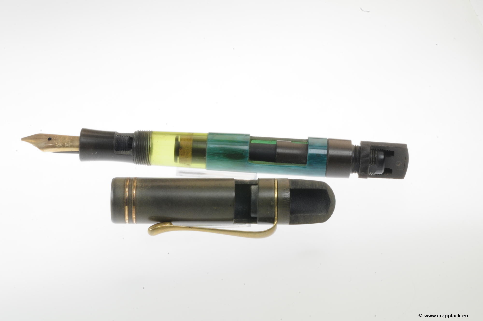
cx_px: 242
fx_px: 1608
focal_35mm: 120
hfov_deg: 17.1
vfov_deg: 11.4
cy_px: 160
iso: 400
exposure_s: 1/5
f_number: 32
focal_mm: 80
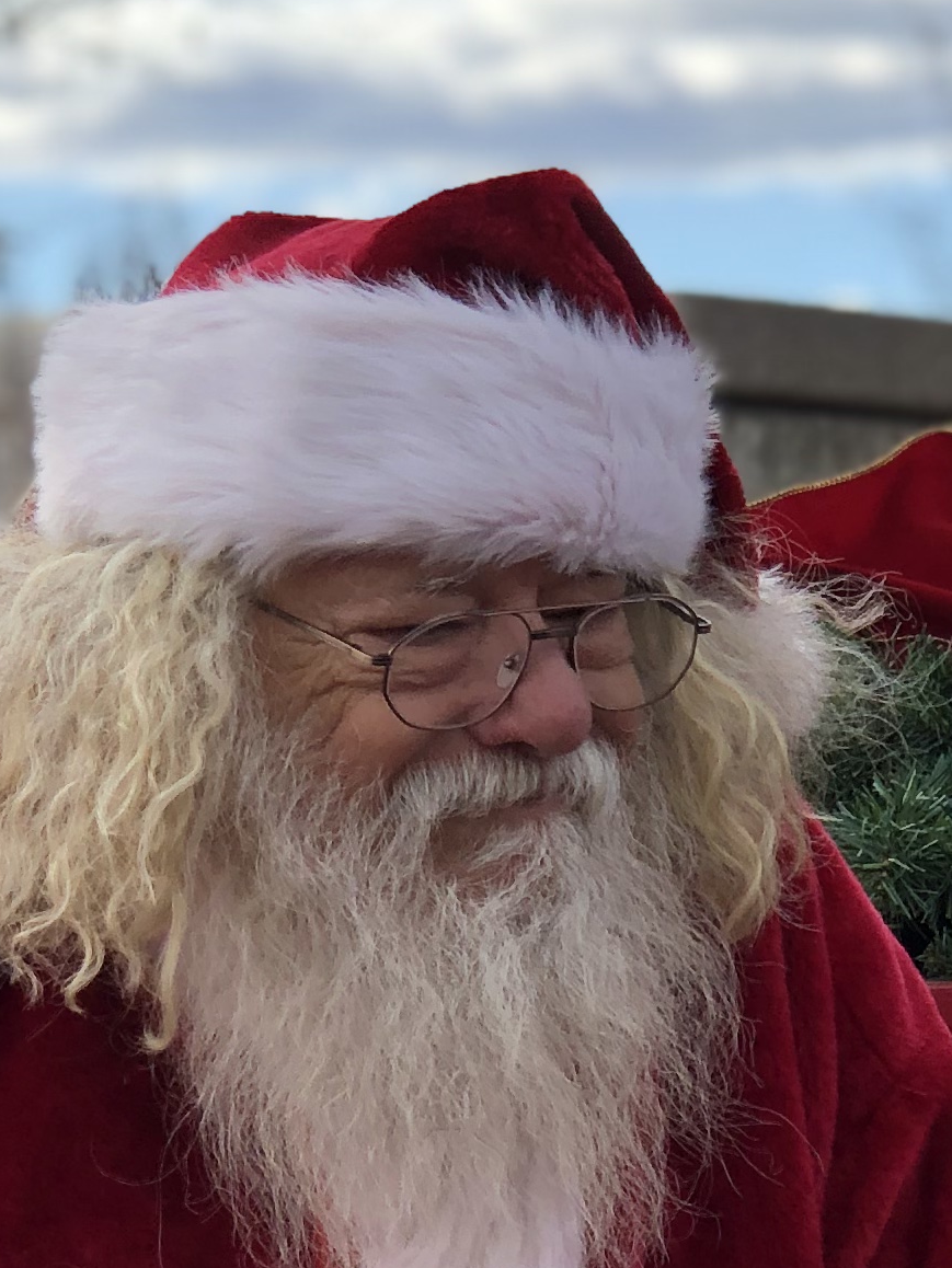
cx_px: 512
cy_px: 1195
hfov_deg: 8.2
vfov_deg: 10.8
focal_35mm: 181
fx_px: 6635
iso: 16
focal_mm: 6
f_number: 2.4
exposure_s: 1/432
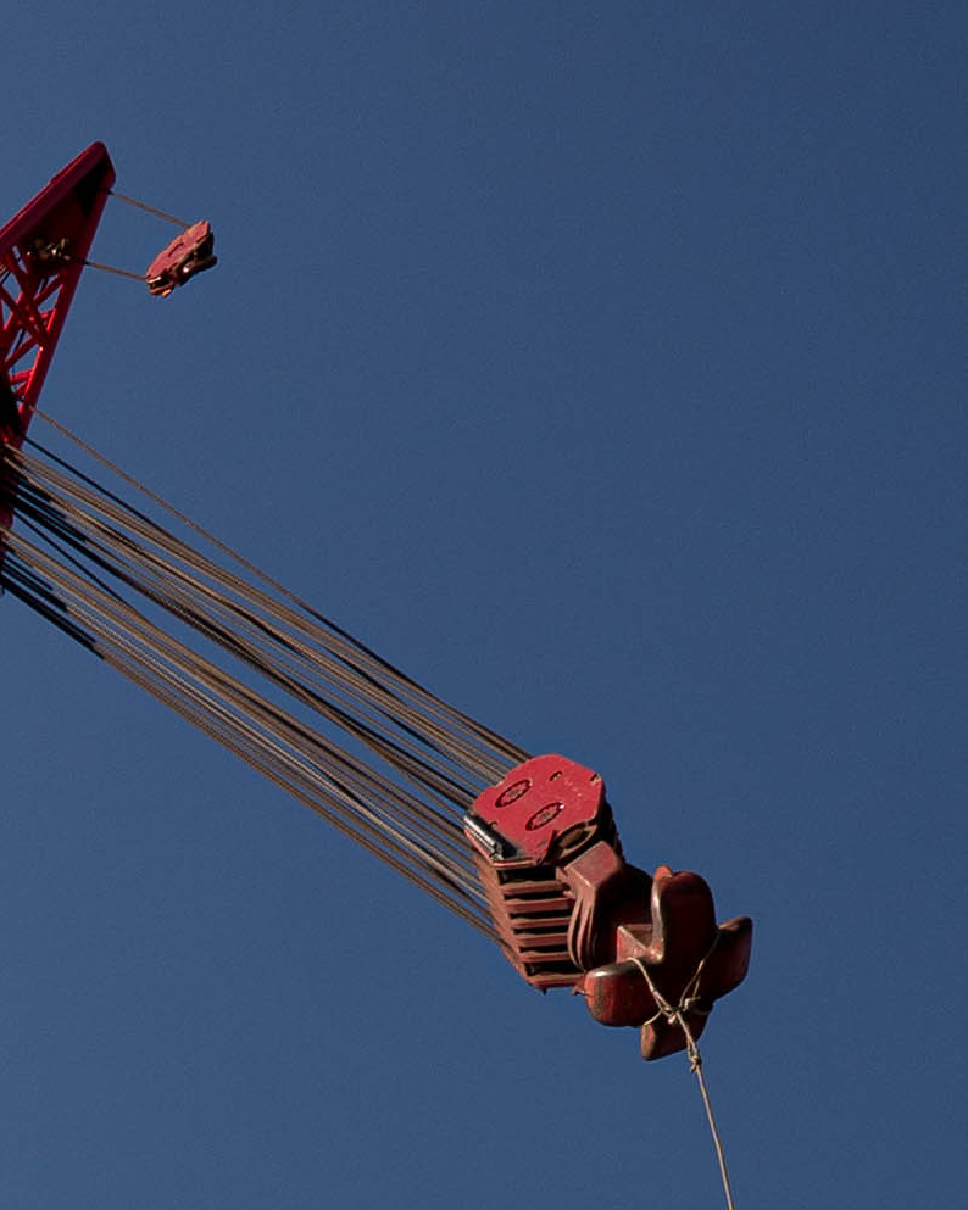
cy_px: 3277
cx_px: -796
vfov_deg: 13.0
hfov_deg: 16.1
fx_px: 2866
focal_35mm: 80
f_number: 4.5
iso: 160
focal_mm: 14
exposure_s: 1/2000
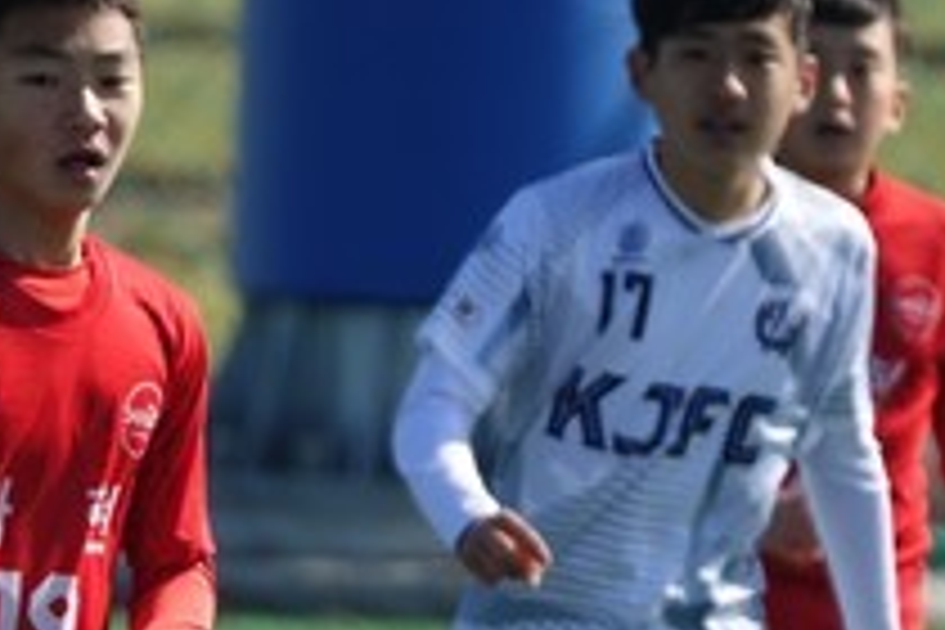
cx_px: 558
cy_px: 495
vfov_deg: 0.8
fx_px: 44989
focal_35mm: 1714
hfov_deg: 1.2
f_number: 4
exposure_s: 1/640
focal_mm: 219.82
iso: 100
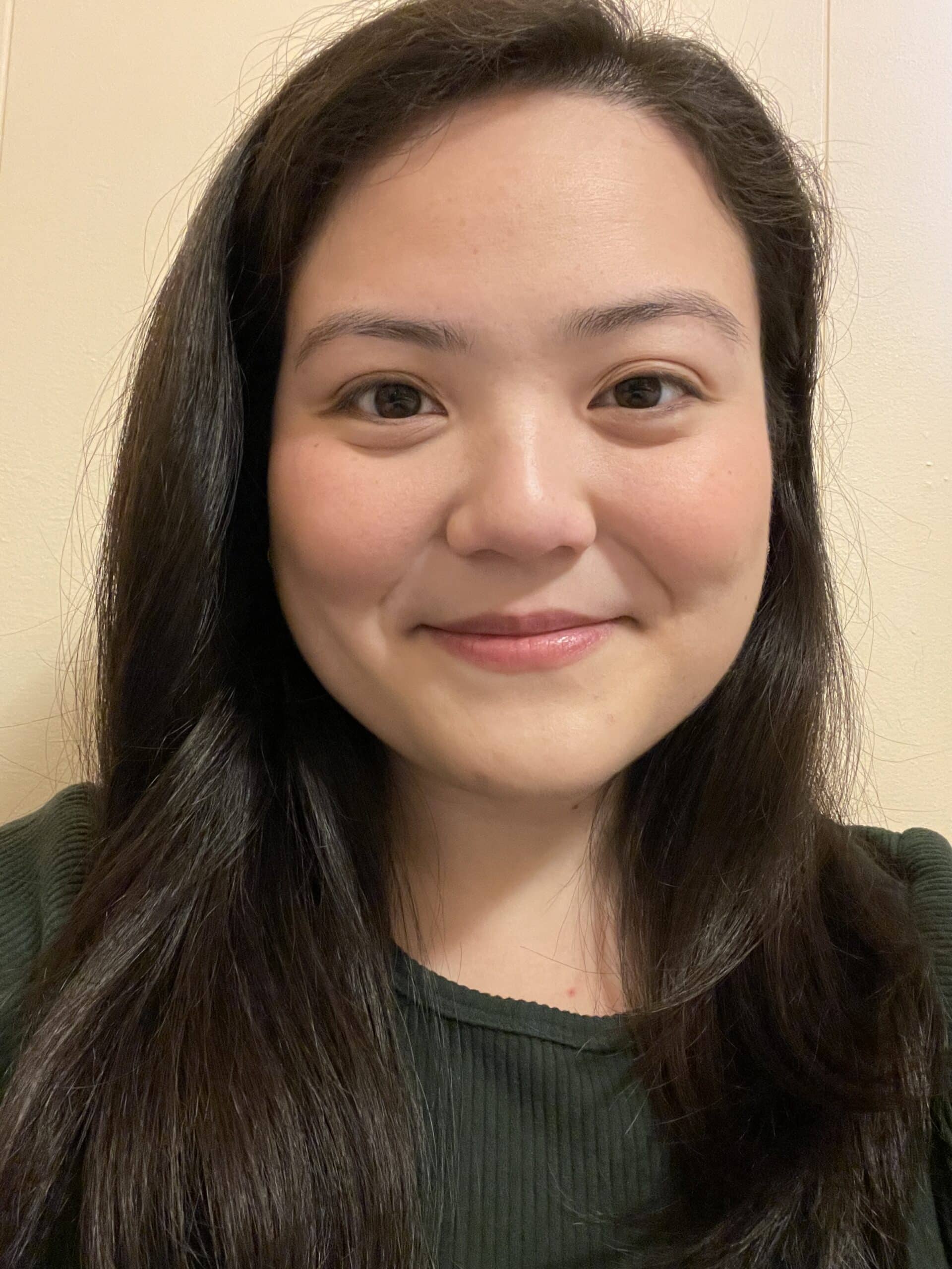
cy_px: 634
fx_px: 1100
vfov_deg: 60.0
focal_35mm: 30
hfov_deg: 46.8
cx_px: 476
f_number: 2.2
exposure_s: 1/30
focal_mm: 2.71
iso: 500
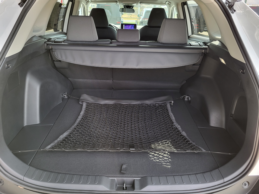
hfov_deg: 67.3
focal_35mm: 26
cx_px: 130
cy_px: 97
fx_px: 195
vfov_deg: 53.1
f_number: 1.8
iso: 50
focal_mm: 5.4
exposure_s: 1/120
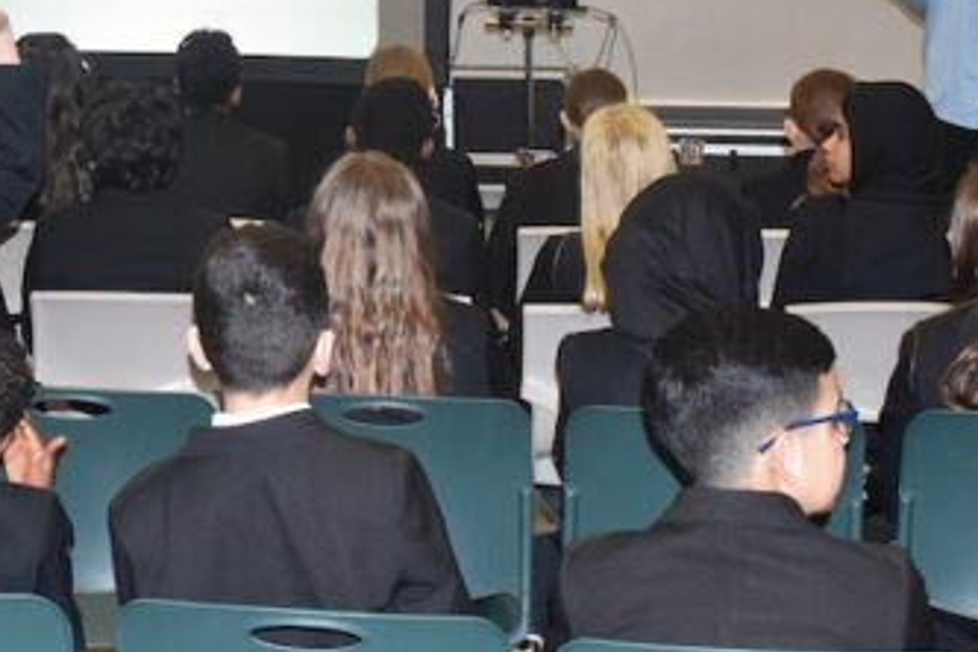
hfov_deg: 22.2
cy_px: 29
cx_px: 150
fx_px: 2445
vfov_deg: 15.0
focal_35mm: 90
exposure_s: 1/125
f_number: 5.6
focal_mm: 26
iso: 800
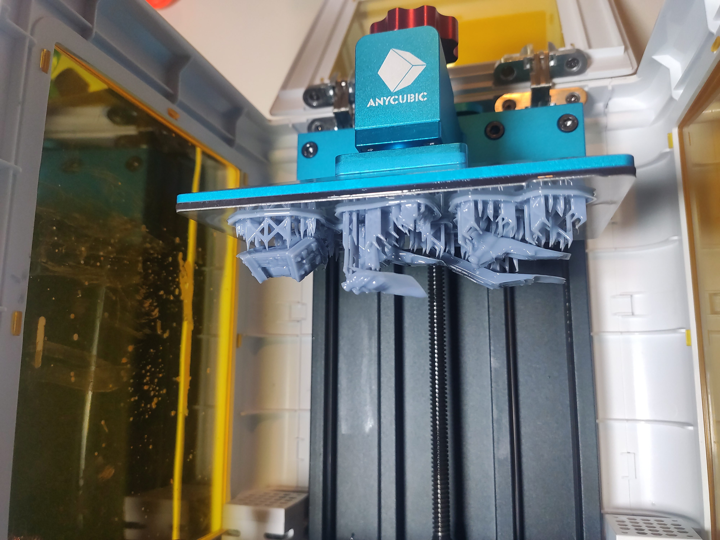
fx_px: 541
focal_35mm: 26
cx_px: 360
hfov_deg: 67.3
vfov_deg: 53.1
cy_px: 270
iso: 329
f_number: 1.75
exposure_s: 1/50
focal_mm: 4.77
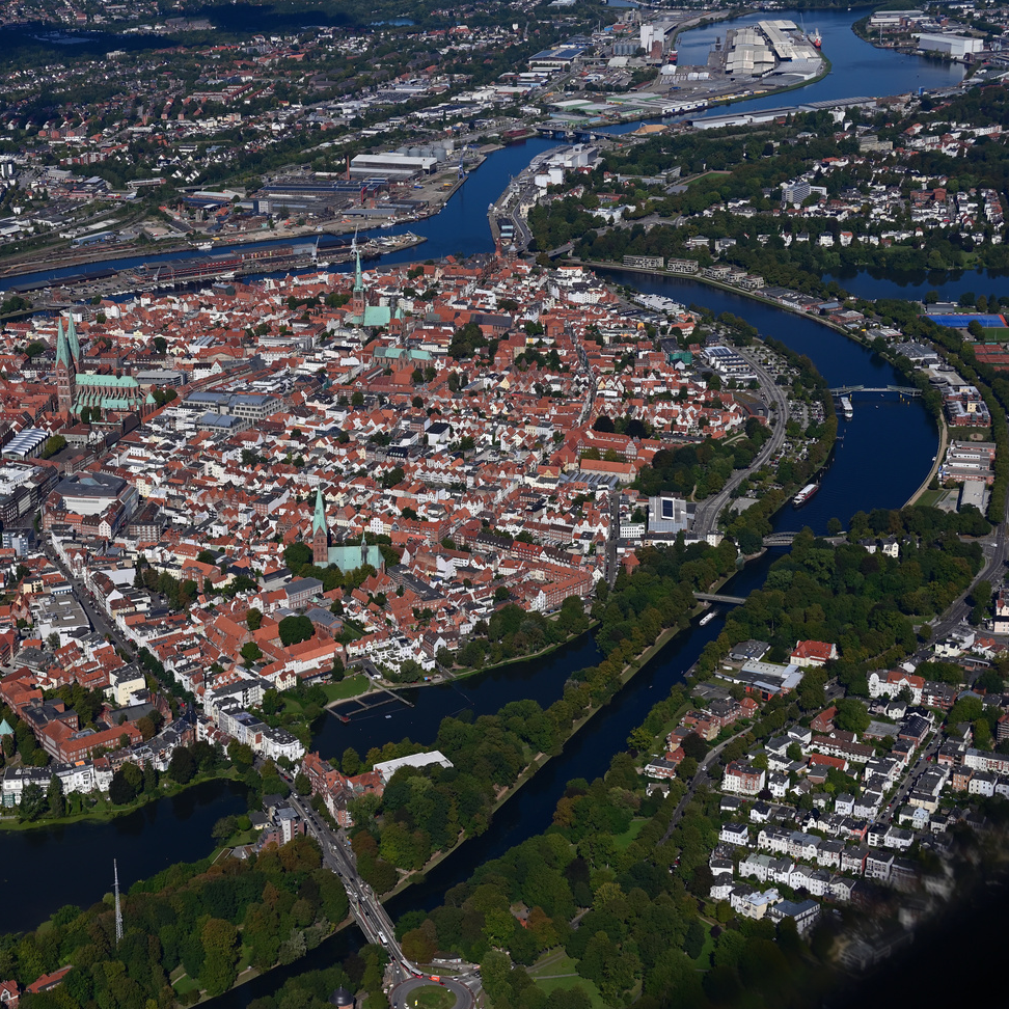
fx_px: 2012
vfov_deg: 28.1
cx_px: 258
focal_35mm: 61
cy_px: 466
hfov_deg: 27.8
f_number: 8
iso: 400
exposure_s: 1/1600
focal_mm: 43
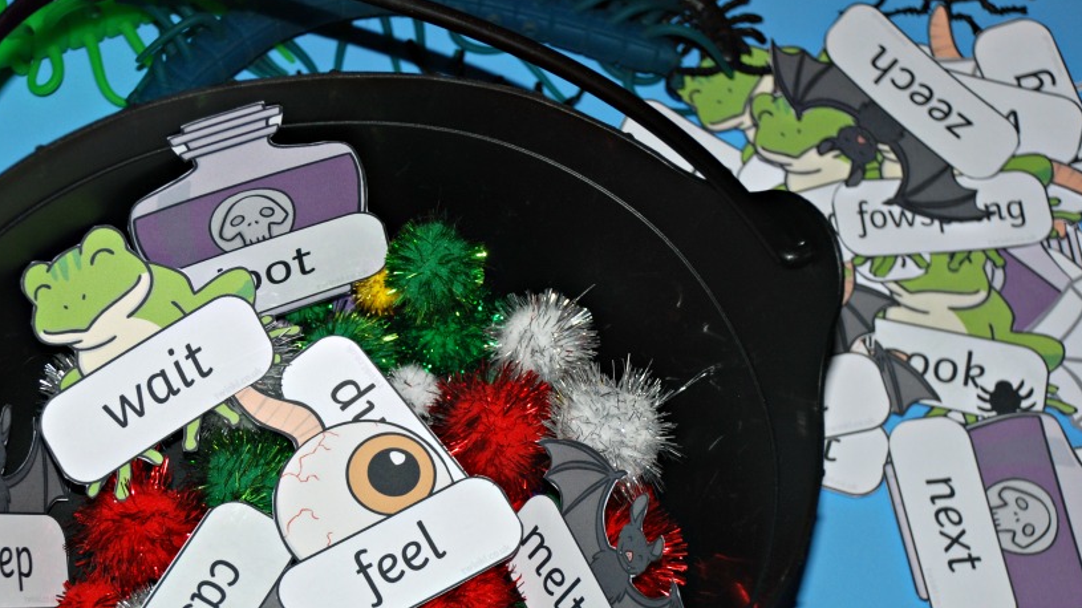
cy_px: 438
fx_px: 3213
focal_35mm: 112
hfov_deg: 19.1
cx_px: 439
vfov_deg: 10.8
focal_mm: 58
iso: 200
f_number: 5.3
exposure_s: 1/60
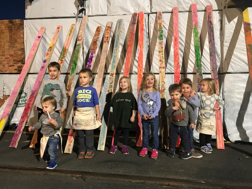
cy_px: 94
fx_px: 204
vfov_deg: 49.7
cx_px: 126
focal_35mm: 28
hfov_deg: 63.4
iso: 100
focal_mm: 3.99
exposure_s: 1/9
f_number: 1.8
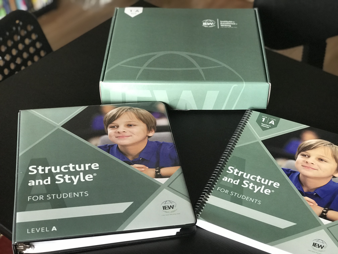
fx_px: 557
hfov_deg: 33.8
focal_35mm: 57
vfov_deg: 25.7
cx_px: 169
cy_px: 127
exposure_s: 1/60
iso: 400
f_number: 2.8
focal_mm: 6.6
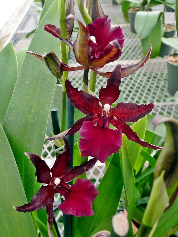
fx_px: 192
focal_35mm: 28
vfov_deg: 63.4
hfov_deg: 49.7
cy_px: 118
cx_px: 89
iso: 200
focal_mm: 4.6
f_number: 3.3
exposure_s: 1/20
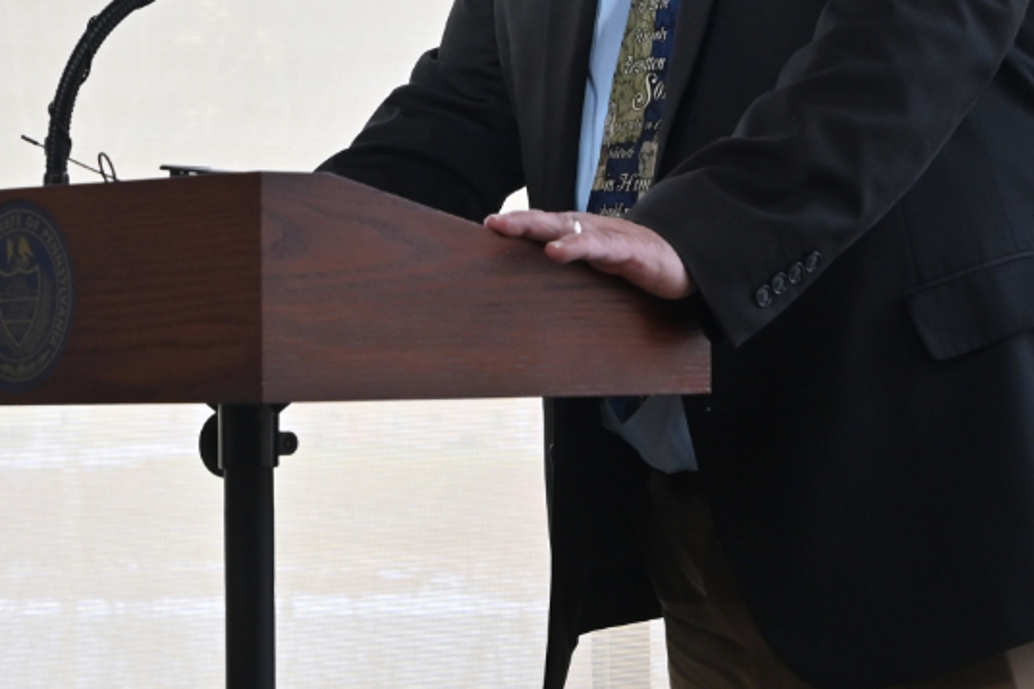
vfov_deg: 9.7
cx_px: 664
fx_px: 4020
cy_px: -74
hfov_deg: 14.6
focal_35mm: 140
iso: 720
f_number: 6.3
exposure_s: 1/125
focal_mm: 50
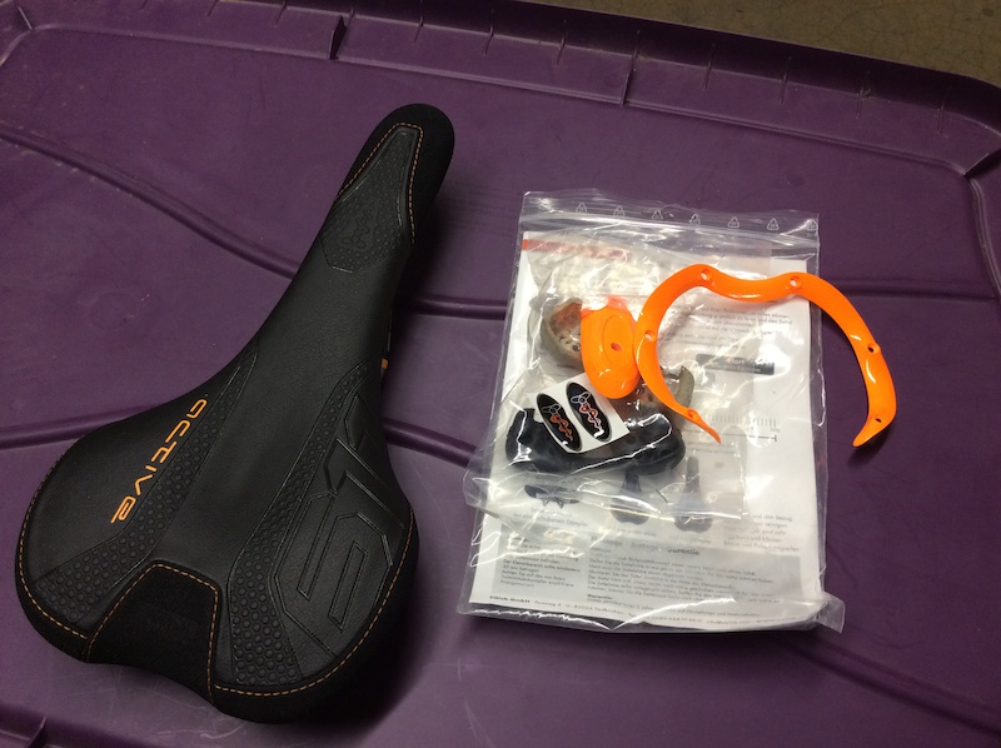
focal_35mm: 32
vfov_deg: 44.1
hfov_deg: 56.9
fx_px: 924
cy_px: 374
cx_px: 500
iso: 80
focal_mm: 3.3
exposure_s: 1/24
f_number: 2.4
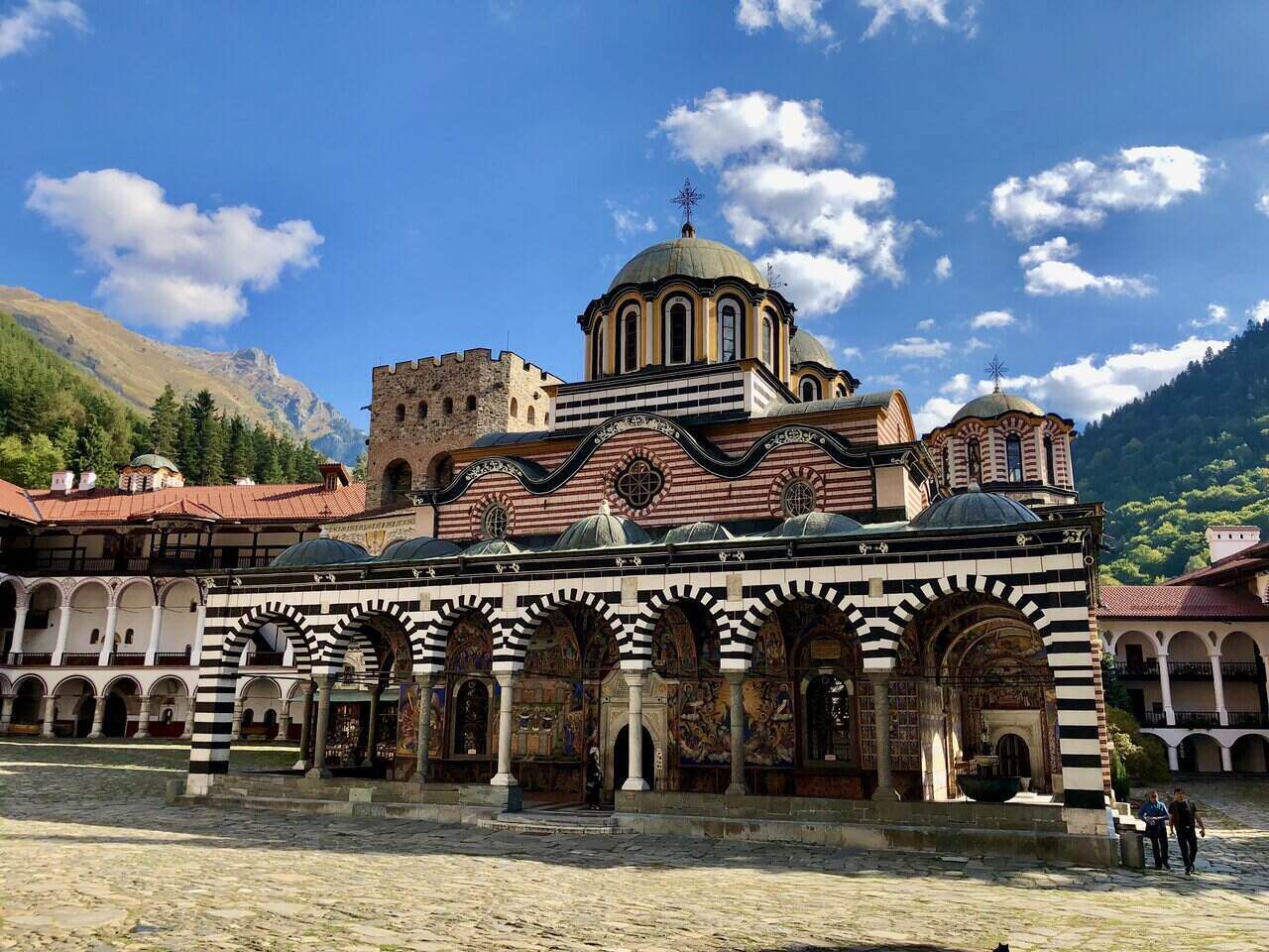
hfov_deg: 63.4
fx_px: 1026
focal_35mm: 28
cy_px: 476
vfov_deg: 49.7
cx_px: 634
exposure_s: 1/1412
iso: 20
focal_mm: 3.99
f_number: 1.8
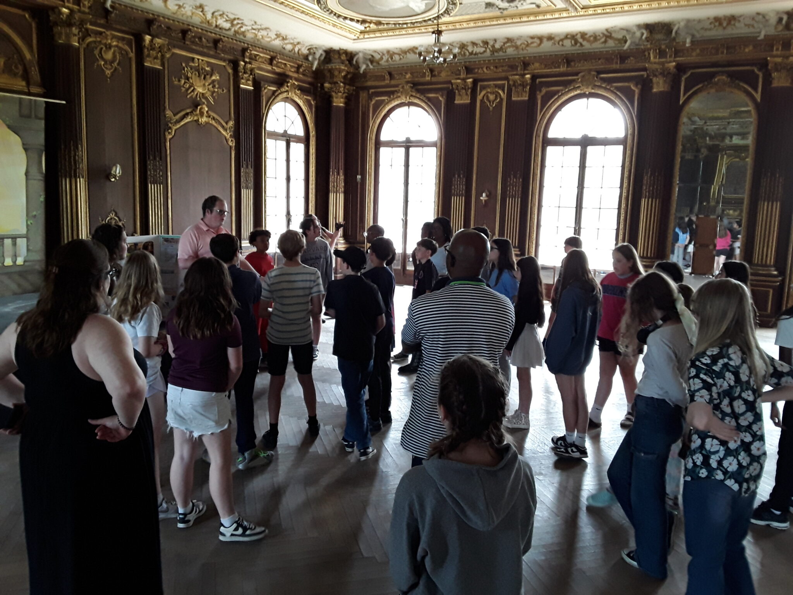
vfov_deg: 51.4
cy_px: 298
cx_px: 396
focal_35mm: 27
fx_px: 619
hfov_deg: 65.3
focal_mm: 2.91
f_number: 1.9
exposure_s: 1/30
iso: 125
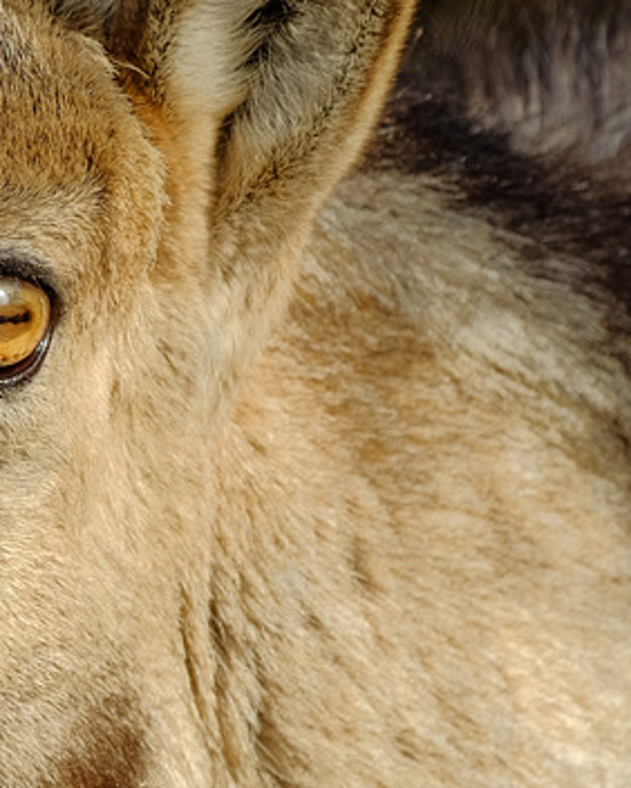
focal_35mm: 993
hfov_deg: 1.6
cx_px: -76
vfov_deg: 1.9
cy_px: 307
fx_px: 23161
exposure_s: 1/100
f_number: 6.7
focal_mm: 230
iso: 200
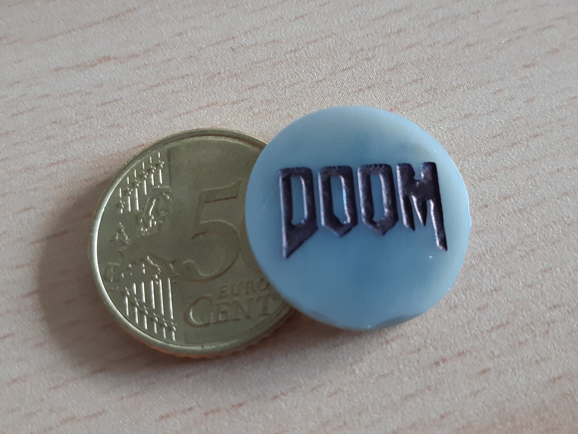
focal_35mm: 26
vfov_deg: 53.1
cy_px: 217
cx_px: 289
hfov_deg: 67.3
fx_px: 434
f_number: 1.7
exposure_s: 1/50
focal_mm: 3.92
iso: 200
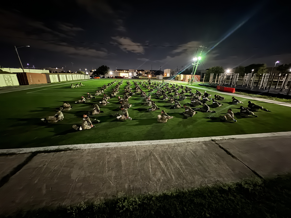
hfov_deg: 102.1
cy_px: 109
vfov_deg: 85.7
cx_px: 146
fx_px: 118
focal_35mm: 14
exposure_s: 1/7
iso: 2500
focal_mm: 2.22
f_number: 2.2
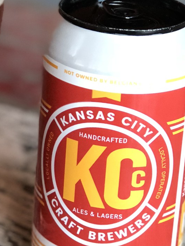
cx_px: 0
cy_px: 111
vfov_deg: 12.0
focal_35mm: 164
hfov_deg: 9.0
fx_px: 1169
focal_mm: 6.6
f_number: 2.8
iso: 400
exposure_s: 1/60
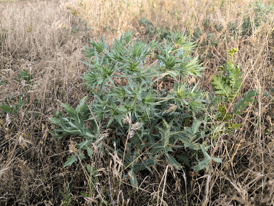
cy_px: 103
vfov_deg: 56.8
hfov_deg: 71.6
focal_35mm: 24
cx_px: 137
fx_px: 190
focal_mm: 6.92
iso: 50
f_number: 1.9
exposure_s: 1/153
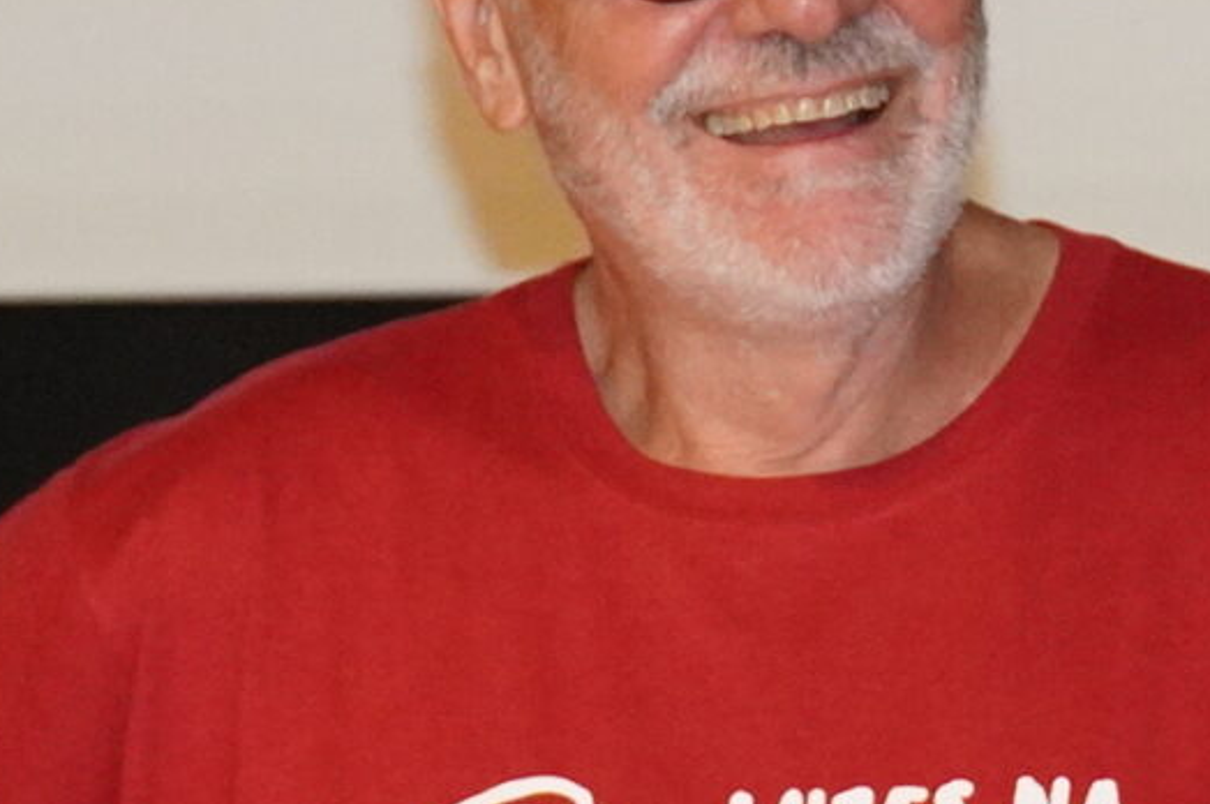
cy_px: 716
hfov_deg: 4.8
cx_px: 1332
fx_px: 14517
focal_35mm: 432
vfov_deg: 3.2
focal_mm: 59
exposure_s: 1/100
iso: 3200
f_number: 5.6
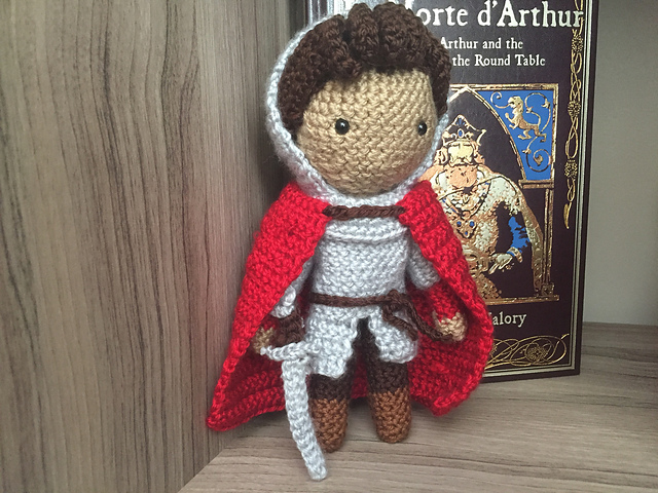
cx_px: 329
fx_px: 551
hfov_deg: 61.7
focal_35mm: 29
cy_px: 246
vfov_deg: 48.2
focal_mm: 4.15
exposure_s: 1/17
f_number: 2.2
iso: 250
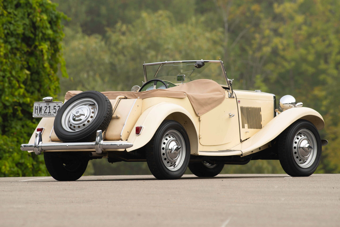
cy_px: 114
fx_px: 3401
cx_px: 170
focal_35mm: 360
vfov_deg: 3.8
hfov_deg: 5.7
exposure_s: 1/160
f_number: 7.1
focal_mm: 360
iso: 125
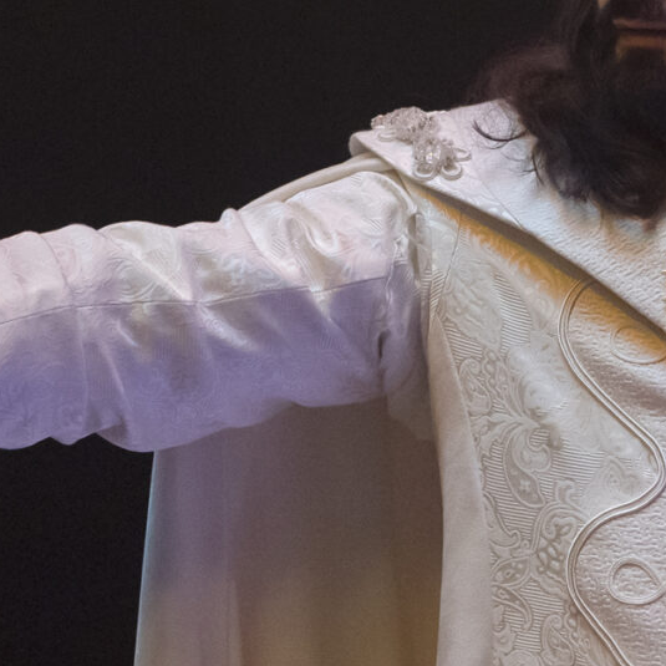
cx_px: 510
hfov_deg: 3.2
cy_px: 405
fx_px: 11950
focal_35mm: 549
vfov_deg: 3.2
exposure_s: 1/250
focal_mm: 135
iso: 3200
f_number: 2.2
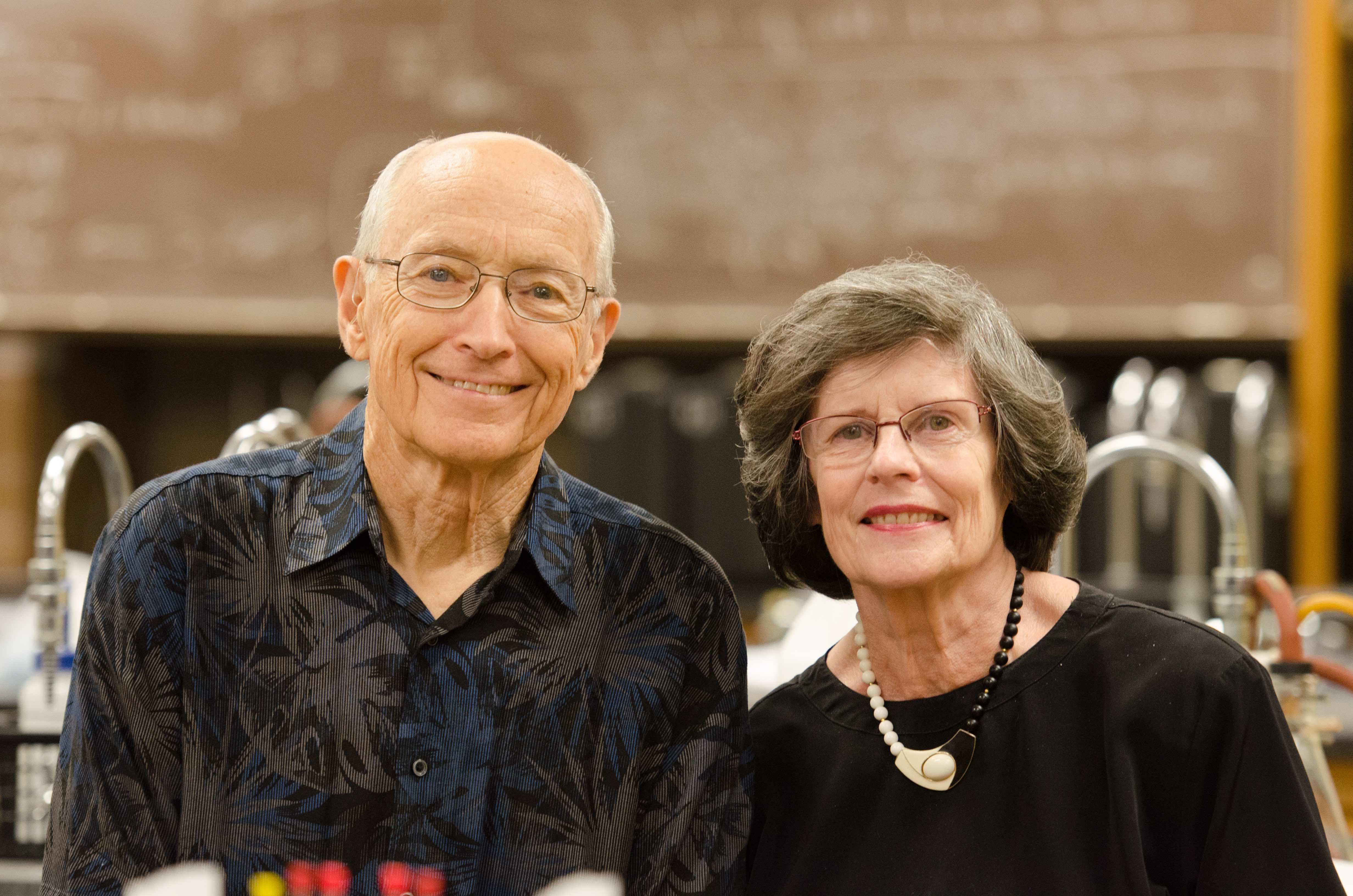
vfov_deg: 6.8
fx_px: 7595
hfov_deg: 10.2
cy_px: 448
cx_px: 676
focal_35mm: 202
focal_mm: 135
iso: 1600
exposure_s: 1/125
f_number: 2.8
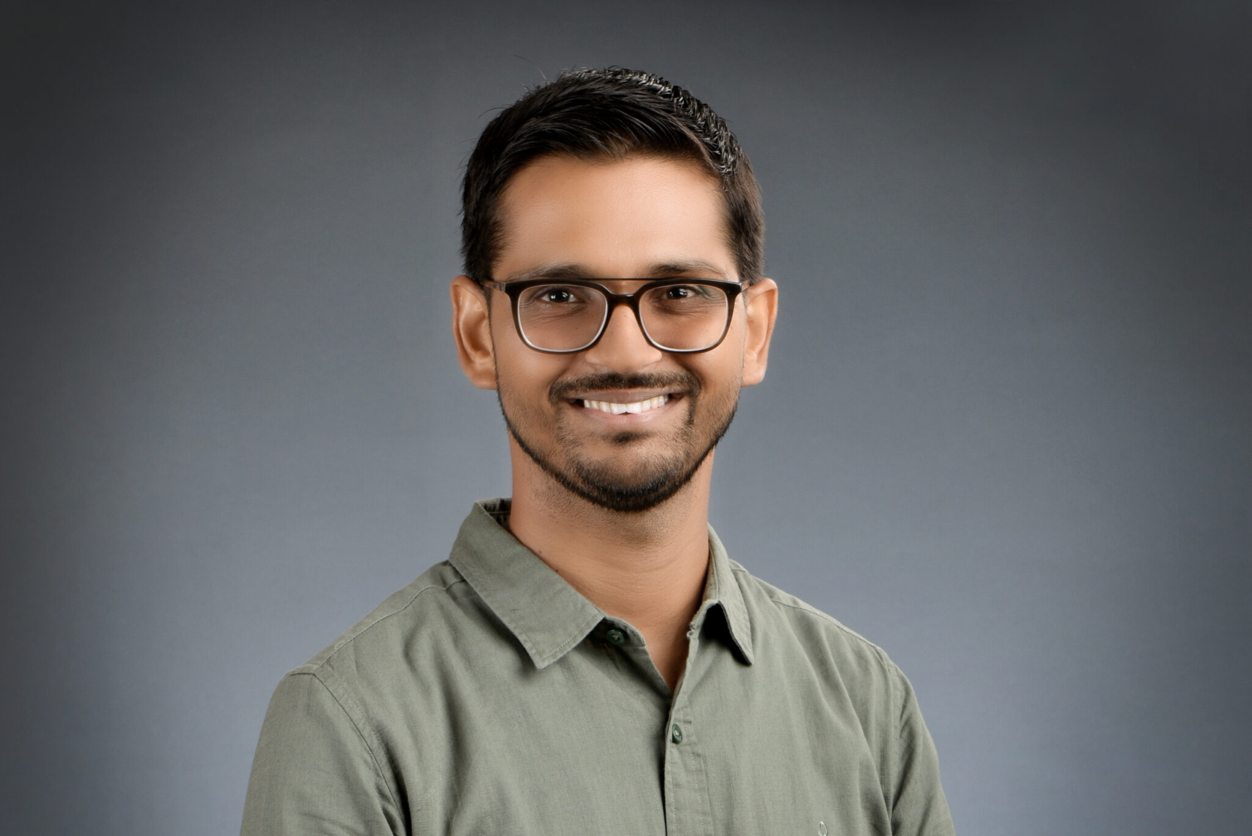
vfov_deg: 19.5
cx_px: 626
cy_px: 418
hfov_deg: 28.8
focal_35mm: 70
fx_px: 2435
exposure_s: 1/125
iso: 200
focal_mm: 70
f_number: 10
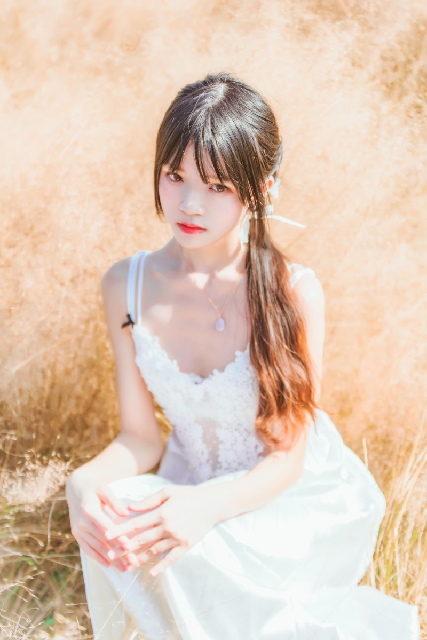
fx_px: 1245
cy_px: 320
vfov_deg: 28.8
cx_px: 214
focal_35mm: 70
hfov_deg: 19.5
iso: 50
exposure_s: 1/640
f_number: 2.8
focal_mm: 70
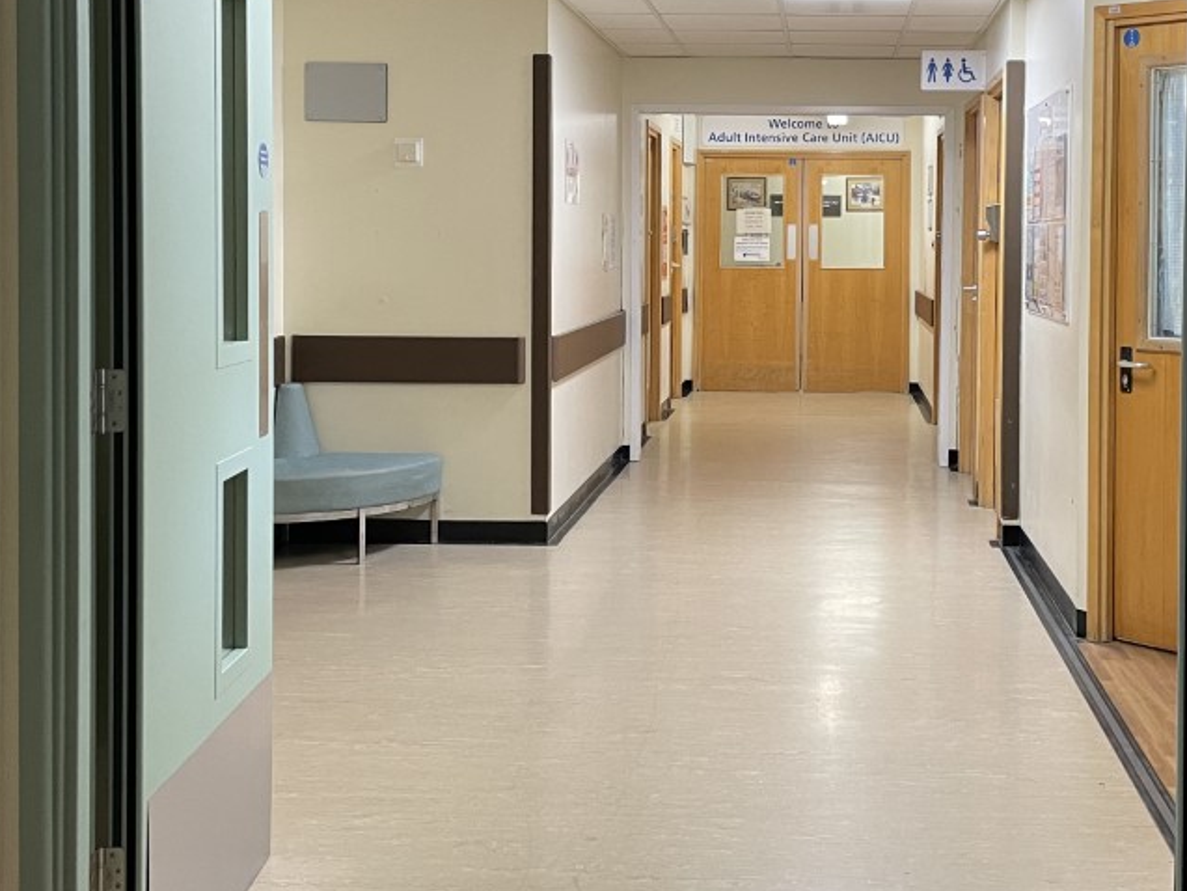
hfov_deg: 38.6
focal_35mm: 49
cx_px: 766
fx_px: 1681
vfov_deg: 29.5
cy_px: 306
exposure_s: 1/50
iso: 125
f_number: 1.6
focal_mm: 4.2
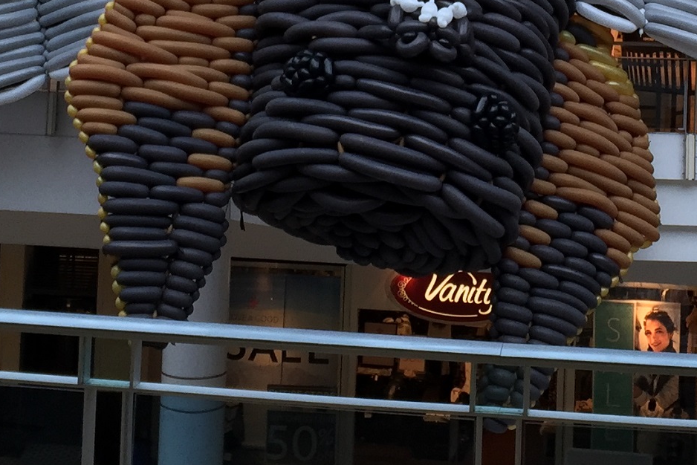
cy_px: -114
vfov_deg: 14.6
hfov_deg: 22.5
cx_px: 449
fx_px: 1743
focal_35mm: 90
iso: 50
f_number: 2.2
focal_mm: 4.15
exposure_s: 1/120
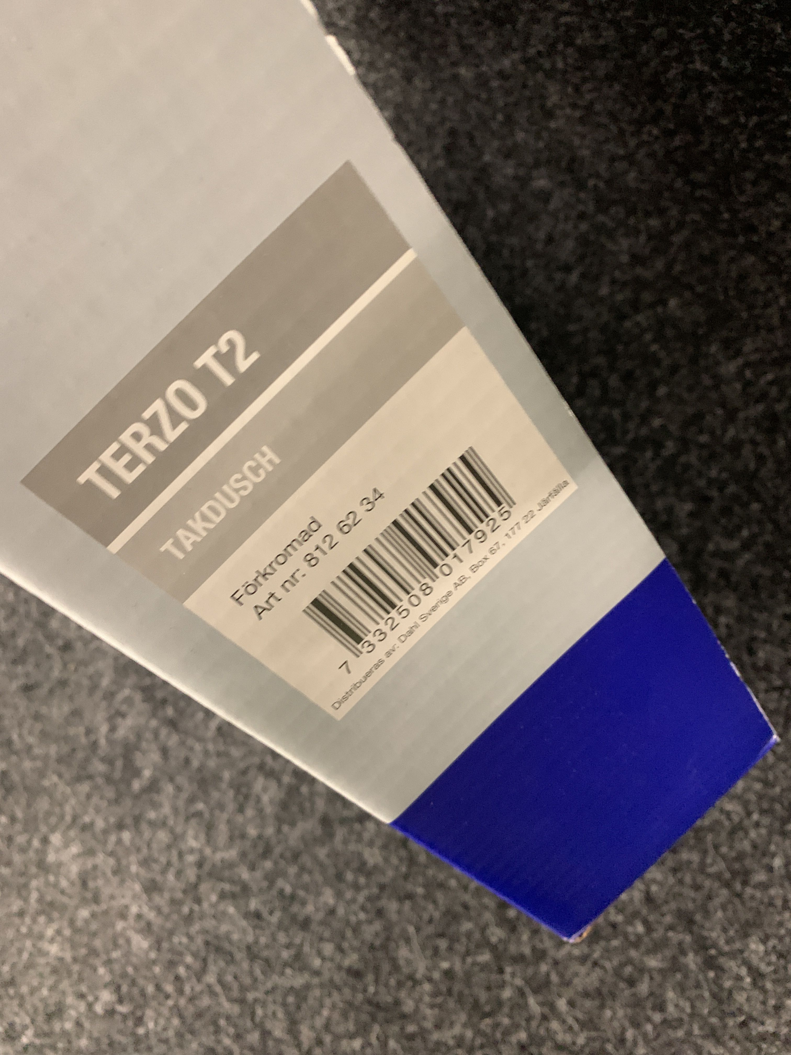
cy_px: 528
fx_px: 792
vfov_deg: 67.3
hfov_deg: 53.1
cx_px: 396
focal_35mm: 26
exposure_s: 1/33
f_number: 1.8
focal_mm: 4.25
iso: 400
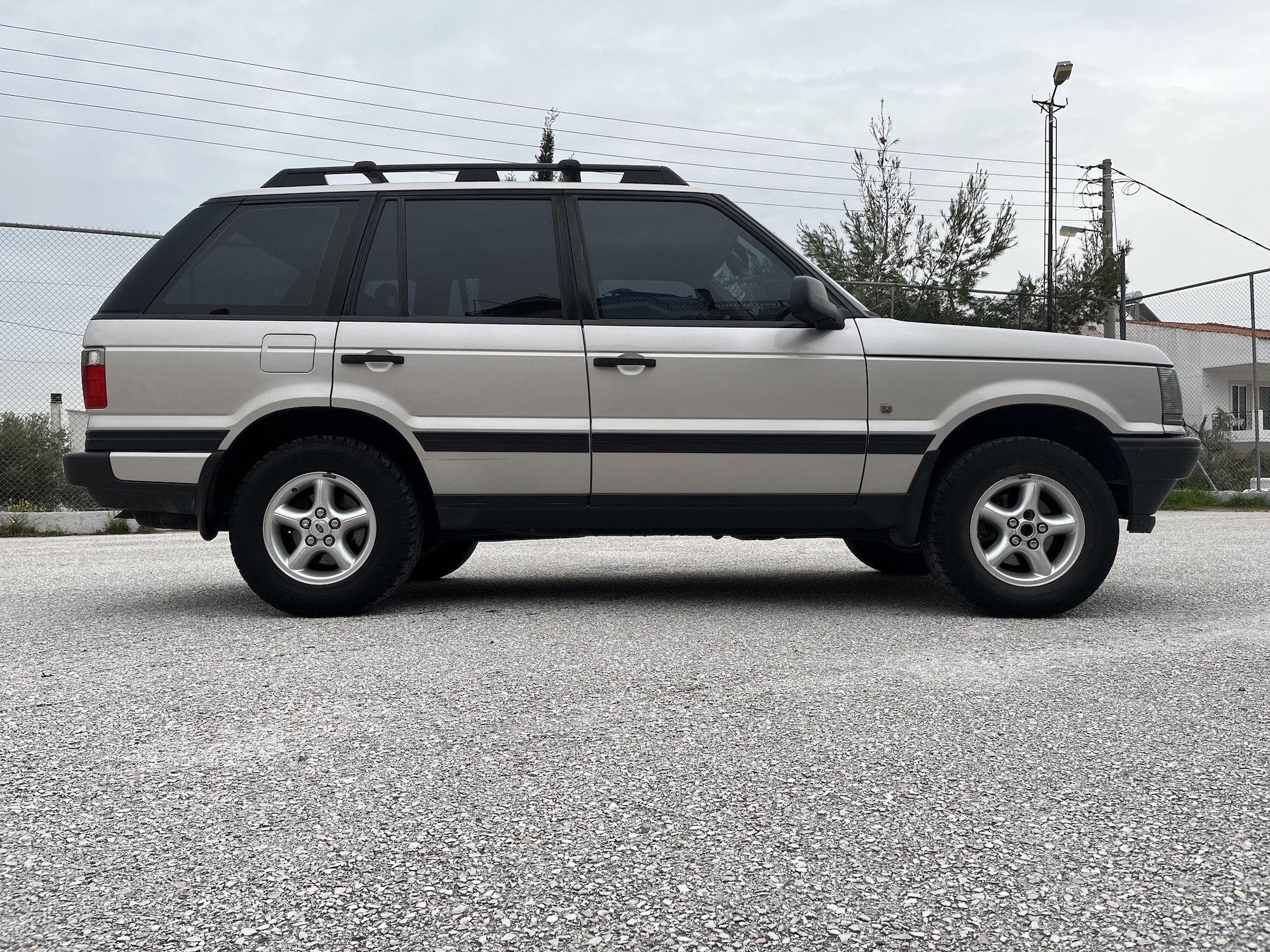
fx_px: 954
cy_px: 476
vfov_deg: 53.1
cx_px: 635
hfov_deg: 67.3
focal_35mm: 26
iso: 50
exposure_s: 1/2410
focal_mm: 5.1
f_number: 1.6
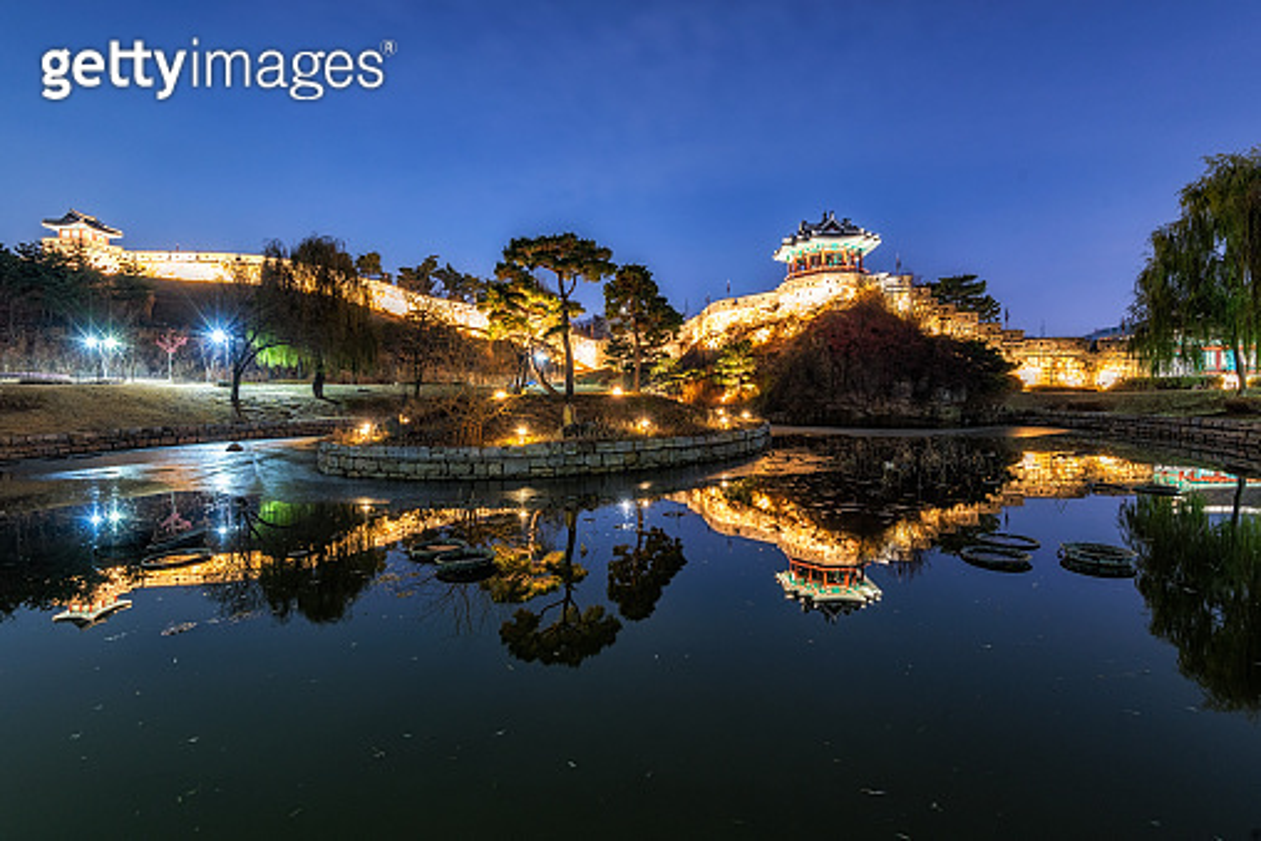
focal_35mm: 16
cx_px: 630
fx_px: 561
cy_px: 420
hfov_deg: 96.7
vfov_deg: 73.8
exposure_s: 15
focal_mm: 16
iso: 200
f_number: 8
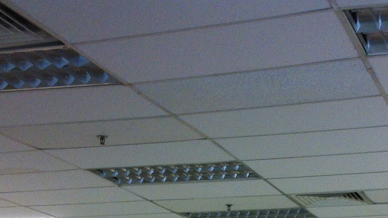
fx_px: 977
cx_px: 245
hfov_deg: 22.4
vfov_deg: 12.0
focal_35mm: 95
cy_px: 349
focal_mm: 3.85
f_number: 2.8
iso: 125
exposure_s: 1/15
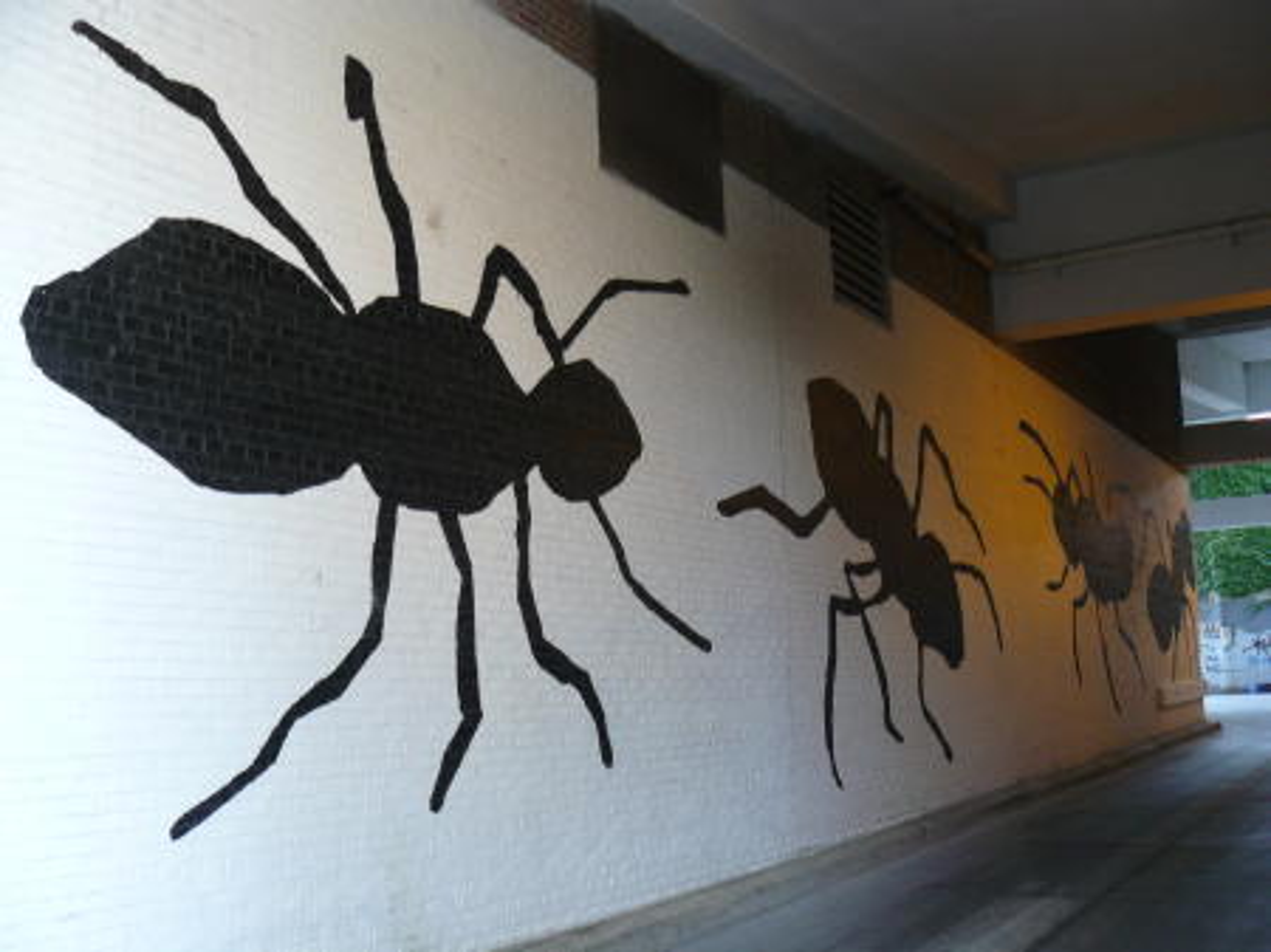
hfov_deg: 51.4
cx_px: 636
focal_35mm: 36
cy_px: 476
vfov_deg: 39.6
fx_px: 1321
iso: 125
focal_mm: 6
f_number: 2.8
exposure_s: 1/30
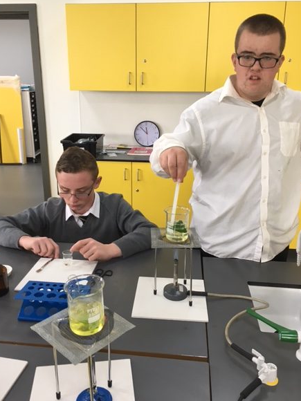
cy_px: 191
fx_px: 371
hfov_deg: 44.2
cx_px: 145
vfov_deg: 56.8
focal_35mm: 32
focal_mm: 4.15
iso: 64
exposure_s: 1/33
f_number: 2.2
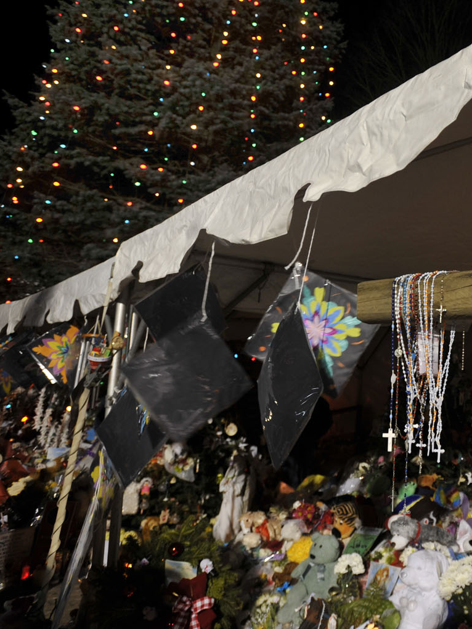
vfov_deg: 56.5
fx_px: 582
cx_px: 516
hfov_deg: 37.2
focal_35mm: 32
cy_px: 257
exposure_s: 1/25
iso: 400
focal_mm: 17
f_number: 4
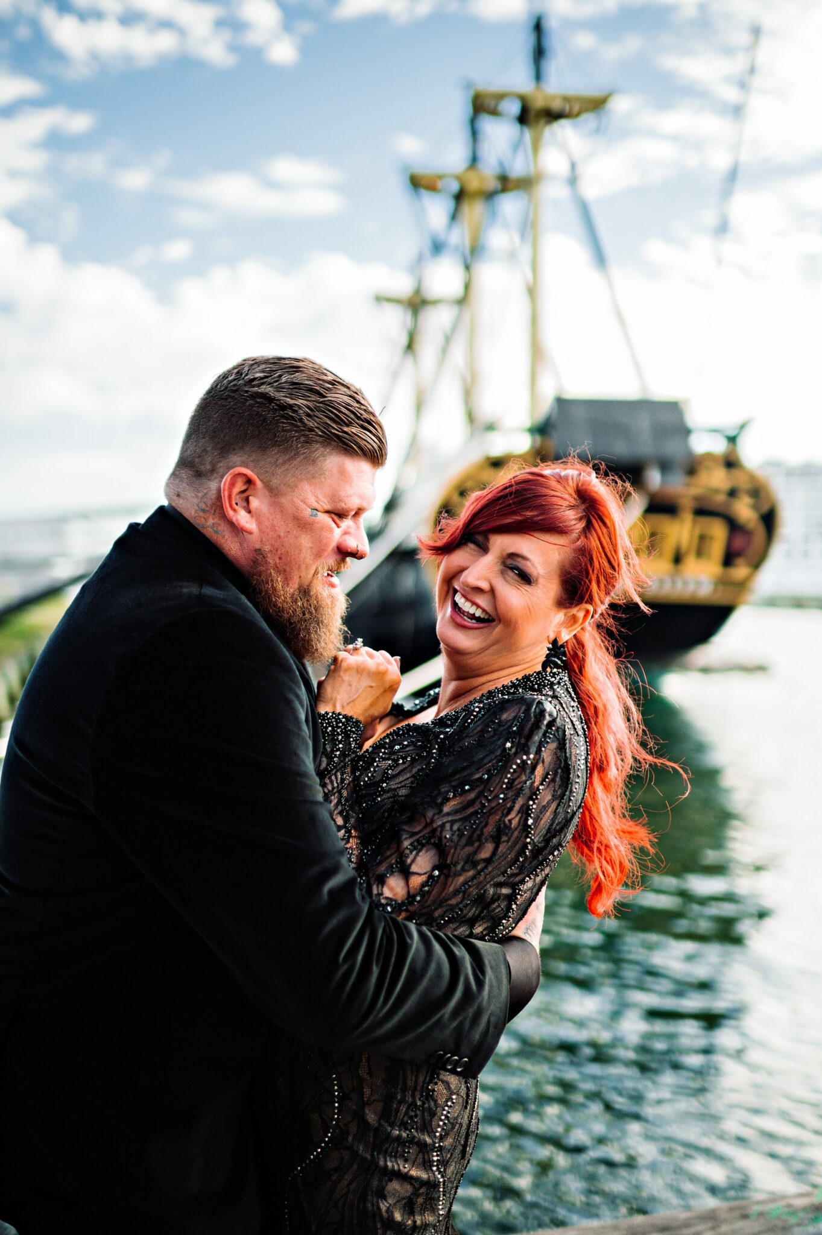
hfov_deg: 37.8
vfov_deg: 54.5
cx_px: 411
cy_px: 618
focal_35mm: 35
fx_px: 1200
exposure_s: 1/8000
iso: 640
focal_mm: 35
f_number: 1.4
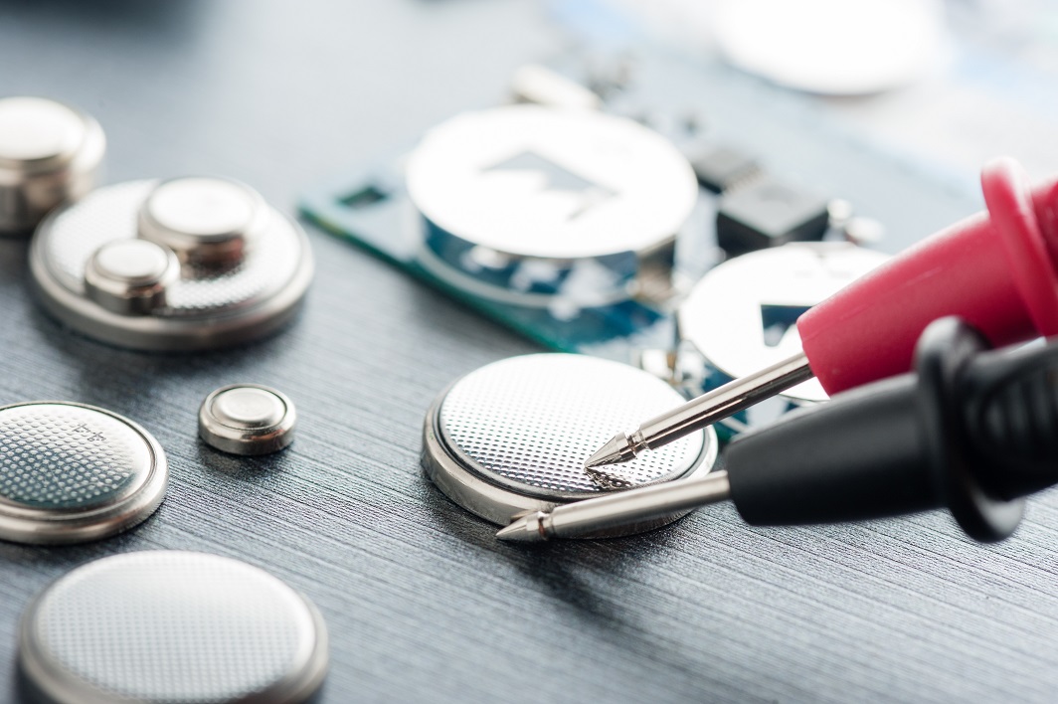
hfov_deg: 19.5
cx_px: 529
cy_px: 352
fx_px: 3084
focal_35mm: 105
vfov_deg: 13.0
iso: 200
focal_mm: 105
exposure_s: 1/200
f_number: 11
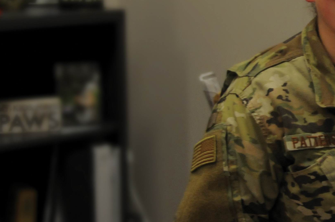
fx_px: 1245
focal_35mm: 134
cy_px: 71
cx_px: 395
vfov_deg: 10.2
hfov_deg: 14.8
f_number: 4.2
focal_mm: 34
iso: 1000
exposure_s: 1/40
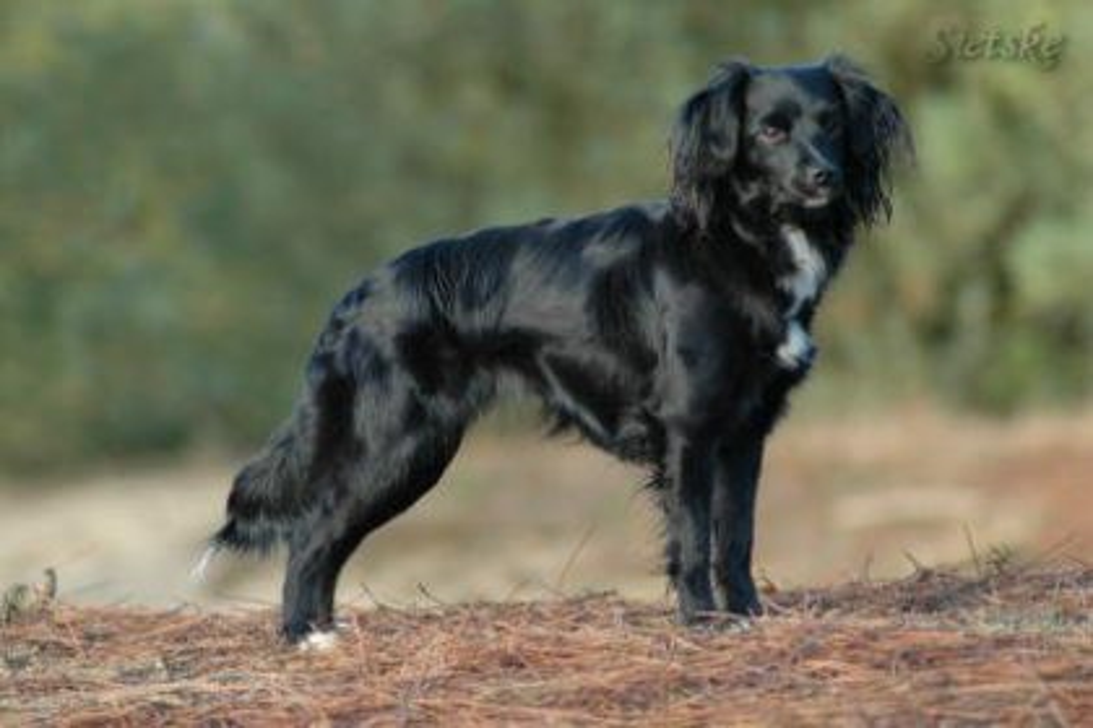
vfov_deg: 5.1
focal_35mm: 270
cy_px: 364
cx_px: 546
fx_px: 8197
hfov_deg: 7.6
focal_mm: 180
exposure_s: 1/80
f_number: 4.8
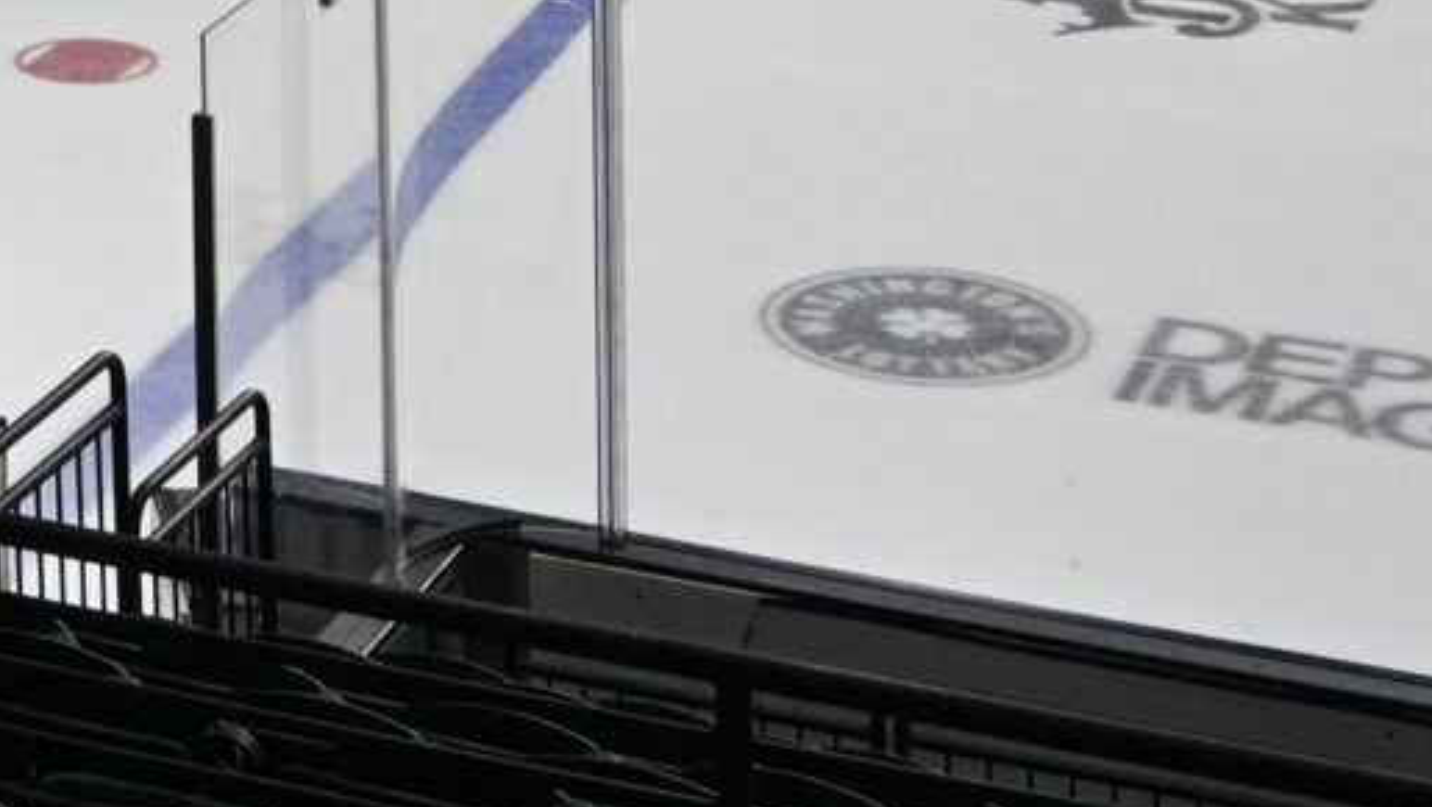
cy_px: -1056
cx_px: -364
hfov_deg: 16.3
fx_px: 4748
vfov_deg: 8.9
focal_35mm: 125
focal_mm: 16
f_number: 4
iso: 400
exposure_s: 1/250
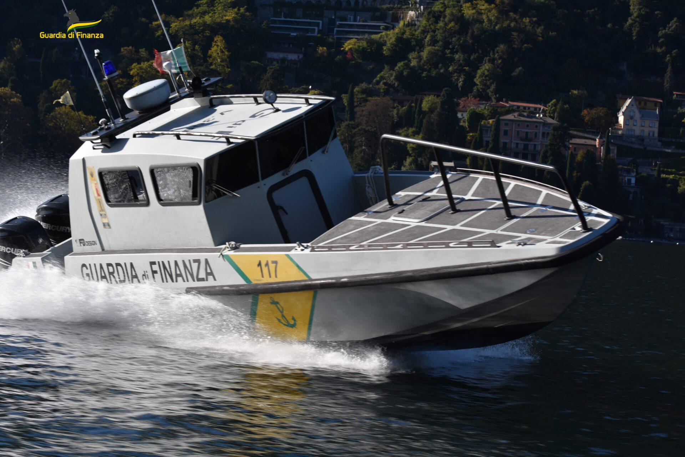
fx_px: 1998
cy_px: 228
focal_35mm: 105
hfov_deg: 19.5
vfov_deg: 13.0
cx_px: 342
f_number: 9
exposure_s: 1/250
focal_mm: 70
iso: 100
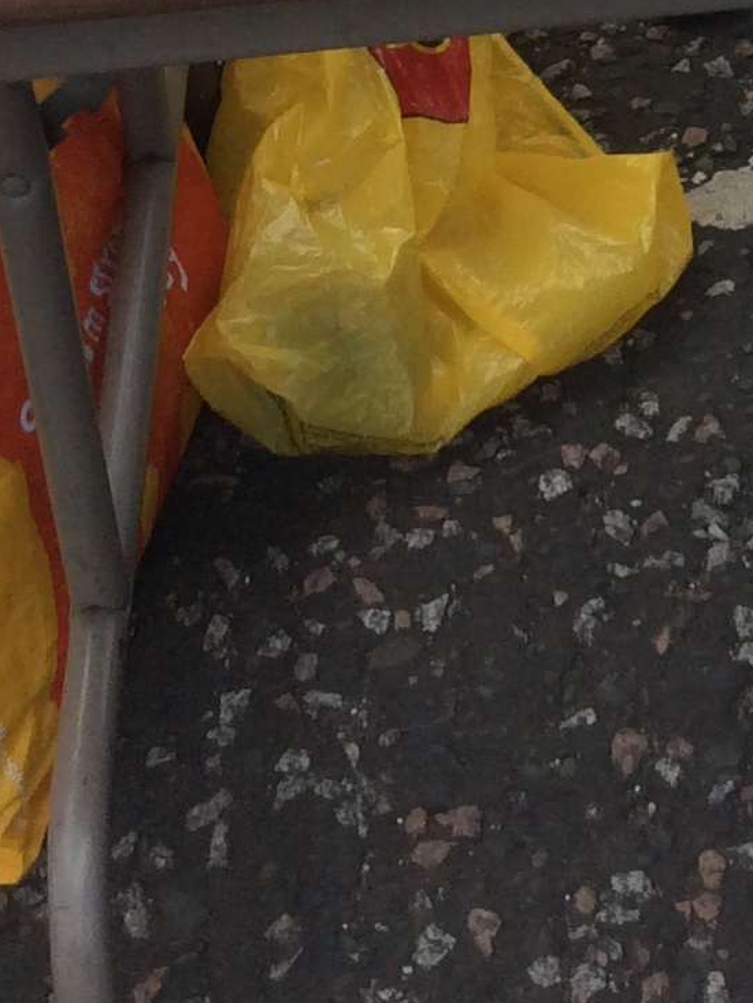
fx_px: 3276
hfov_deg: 12.8
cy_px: -282
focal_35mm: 113
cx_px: 912
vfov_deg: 16.5
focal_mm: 3.3
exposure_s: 1/622
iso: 32
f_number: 2.4
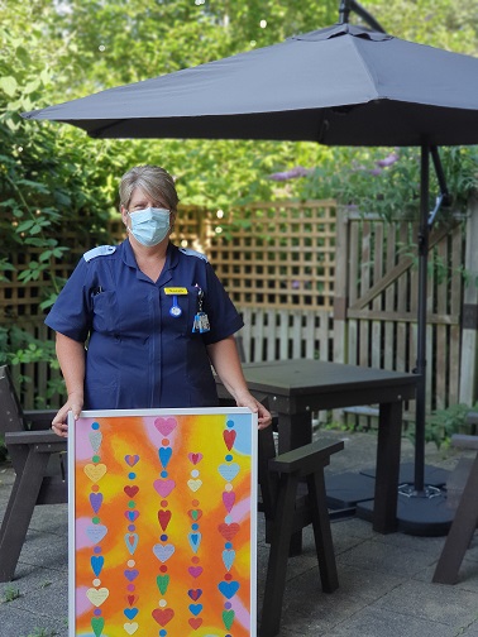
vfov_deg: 36.8
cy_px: 318
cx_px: 239
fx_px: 957
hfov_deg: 28.0
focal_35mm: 52
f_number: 2.4
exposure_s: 1/129
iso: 40
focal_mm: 6
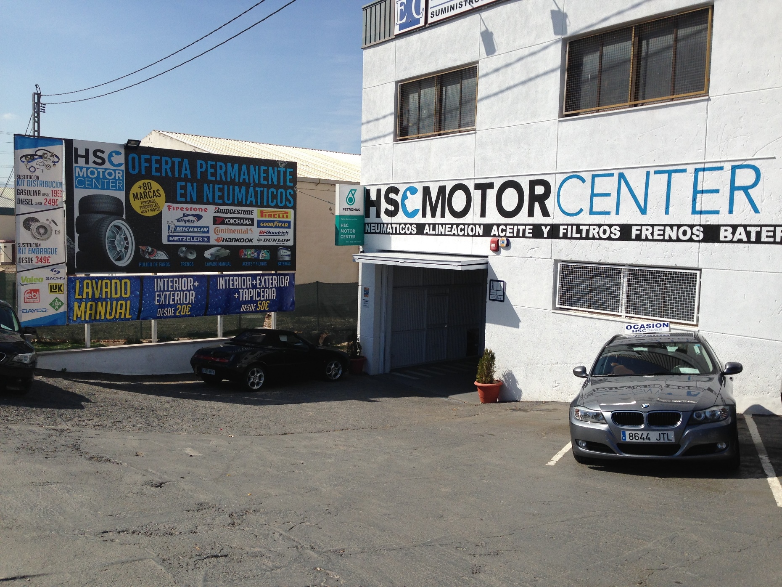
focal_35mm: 33
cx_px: 391
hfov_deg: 55.4
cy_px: 294
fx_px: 745
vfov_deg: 42.9
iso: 50
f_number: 2.4
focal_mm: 4.12
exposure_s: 1/2710
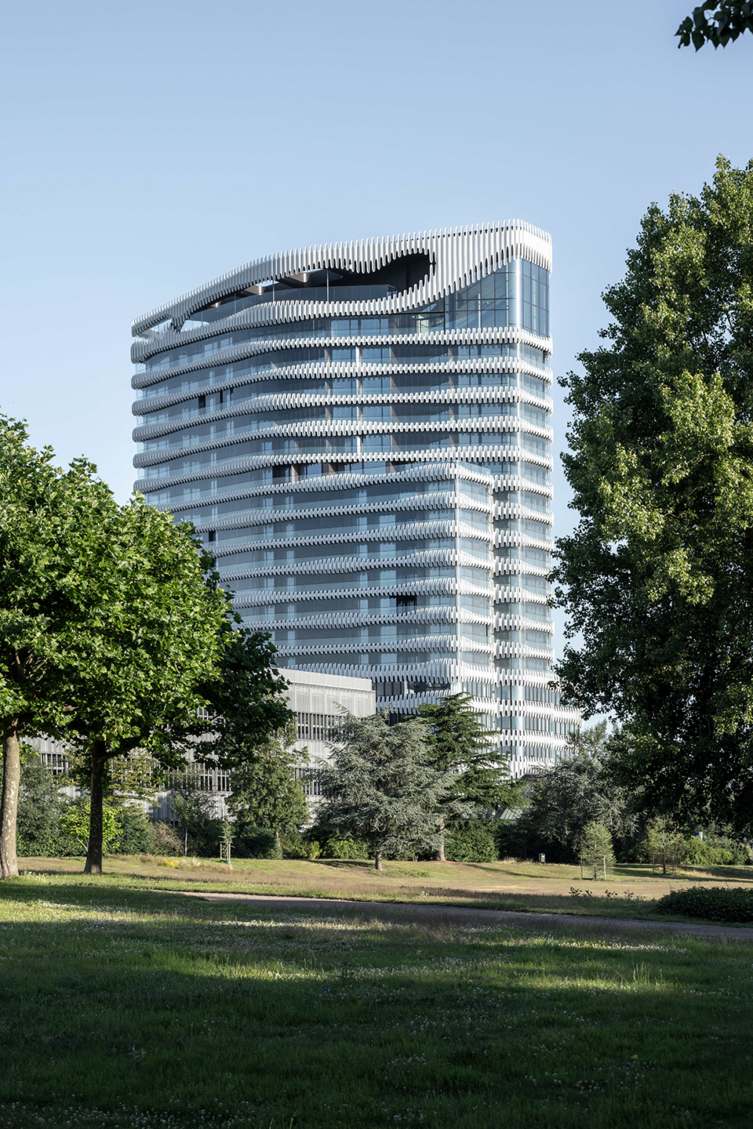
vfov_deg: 33.9
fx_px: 1851
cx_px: 376
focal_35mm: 59
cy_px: 564
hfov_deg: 23.0
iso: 100
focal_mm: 59
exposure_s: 1/125
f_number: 8
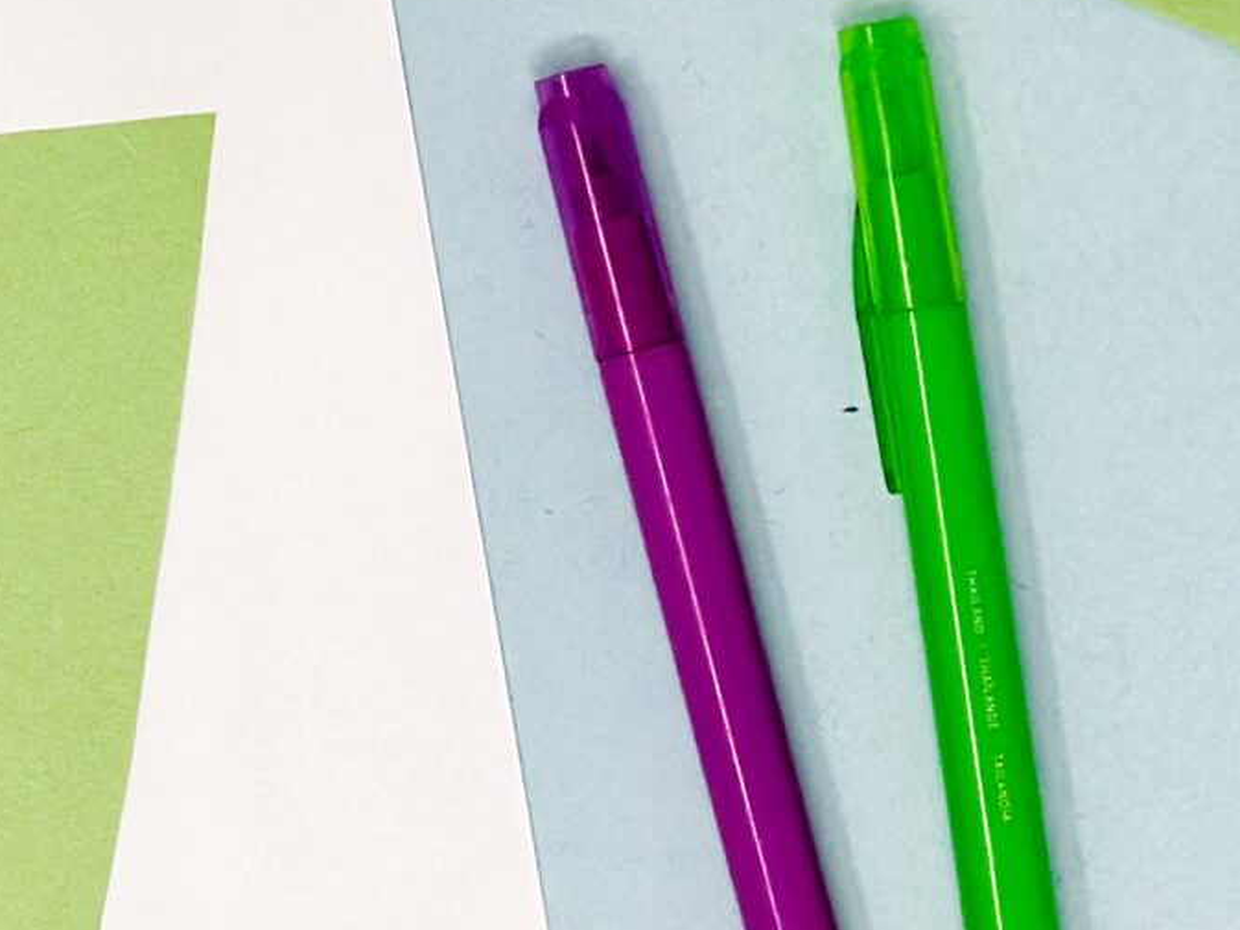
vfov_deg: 10.2
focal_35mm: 146
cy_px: 503
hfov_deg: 13.5
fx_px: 5231
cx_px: 313
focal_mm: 6.86
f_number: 1.78
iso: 80
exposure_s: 1/535
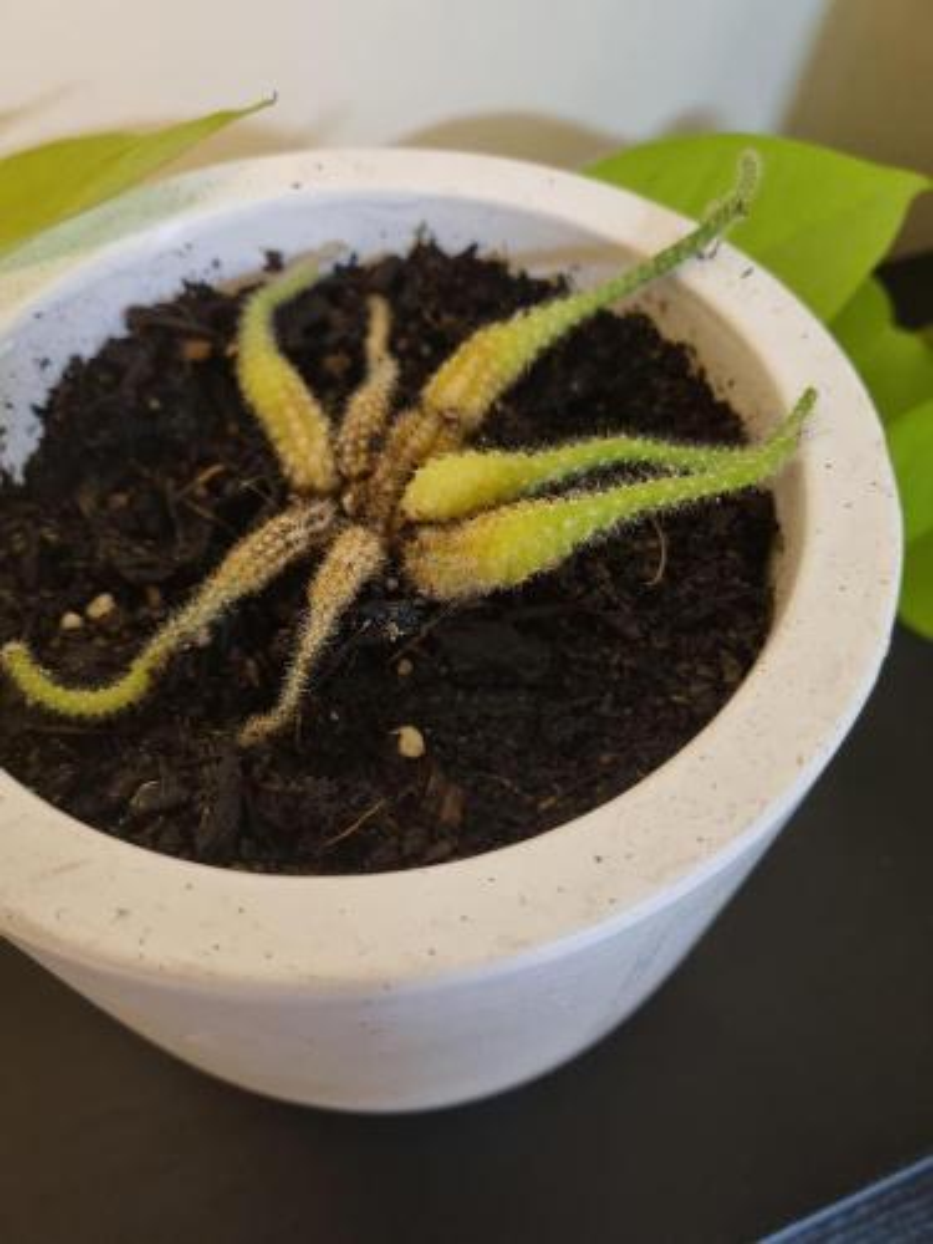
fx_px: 934
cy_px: 622
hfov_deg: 53.1
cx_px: 466
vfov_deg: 67.3
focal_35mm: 26
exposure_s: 1/25
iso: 800
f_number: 1.8
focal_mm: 5.4
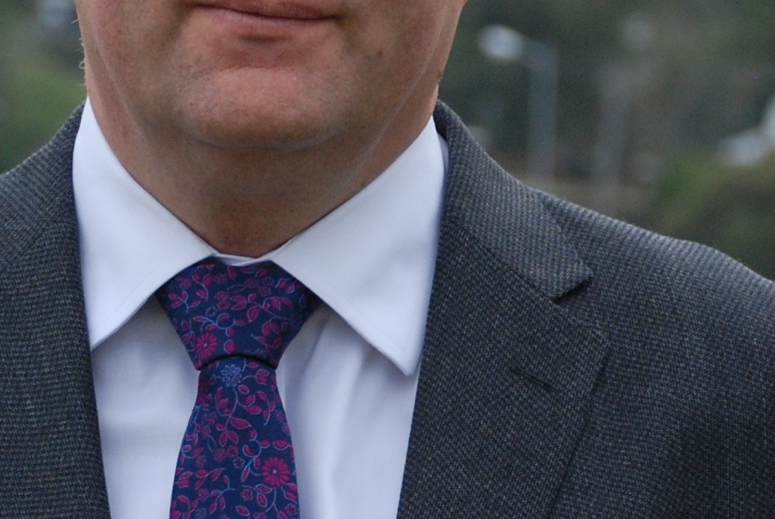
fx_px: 8942
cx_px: 283
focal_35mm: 415
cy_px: -65
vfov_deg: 3.3
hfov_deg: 5.0
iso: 400
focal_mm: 75
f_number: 5.6
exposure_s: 1/400
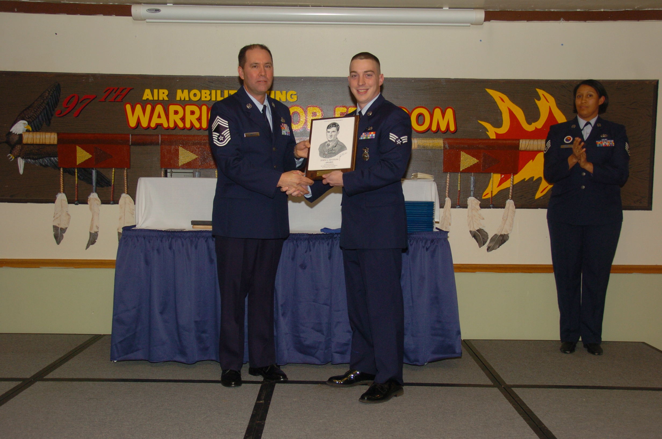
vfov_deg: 32.9
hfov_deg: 48.0
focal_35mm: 40
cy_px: 220
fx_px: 743
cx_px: 331
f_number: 4.5
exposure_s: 1/60
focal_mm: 27
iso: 320
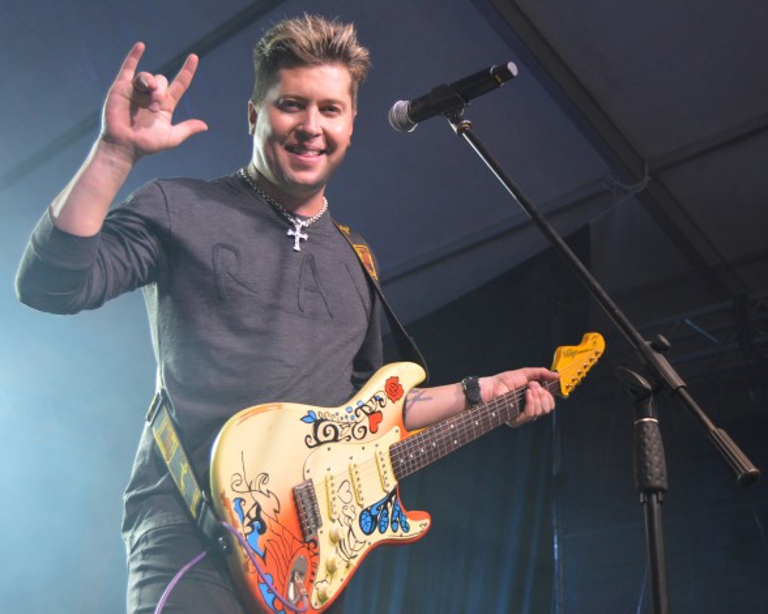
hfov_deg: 35.0
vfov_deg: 28.3
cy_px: 302
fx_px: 1217
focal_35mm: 54
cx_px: 380
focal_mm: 31
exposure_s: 1/60
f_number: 4.2
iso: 1100
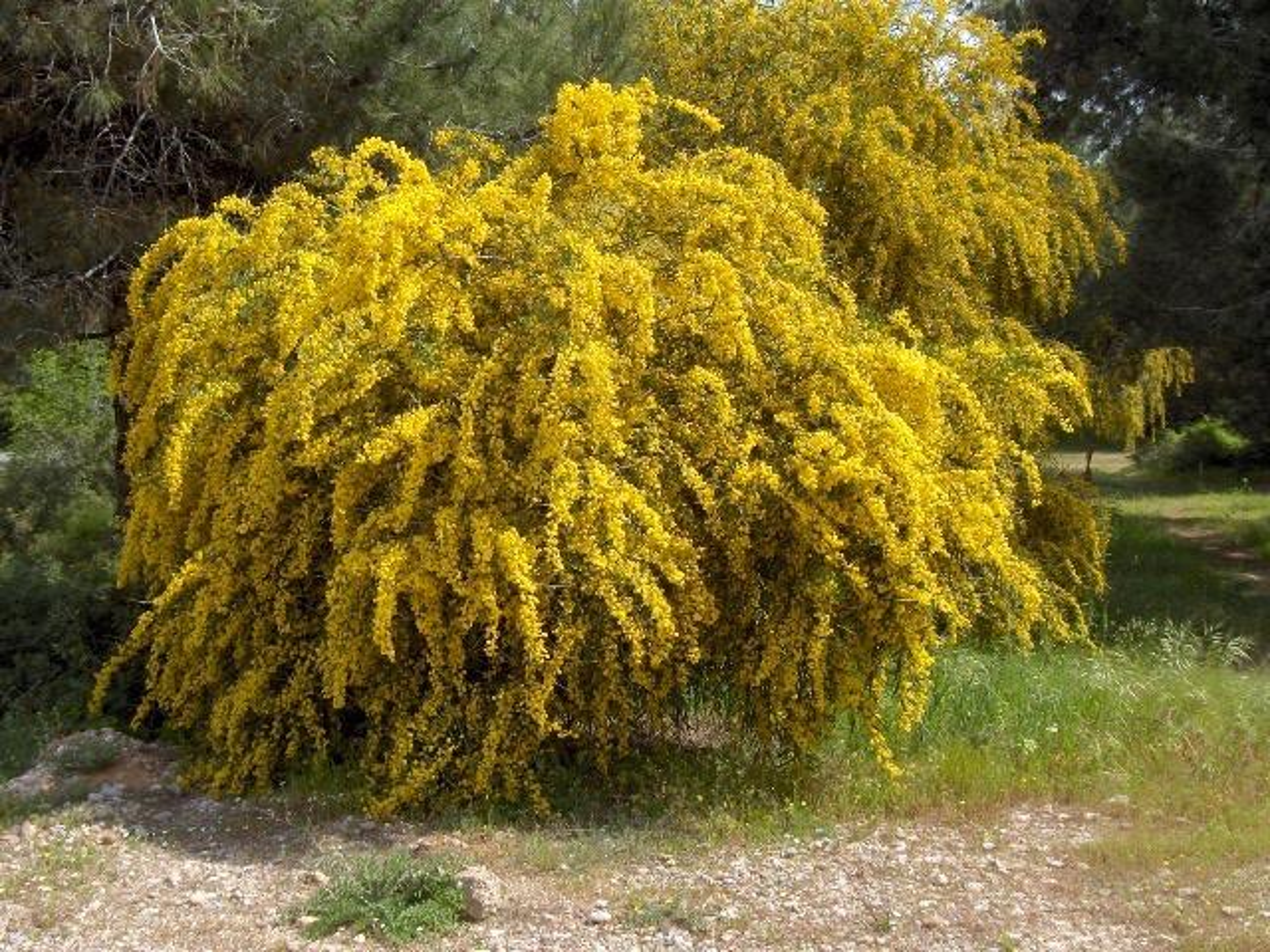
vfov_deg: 32.9
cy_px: 476
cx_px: 635
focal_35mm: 44
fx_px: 1614
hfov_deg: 42.9
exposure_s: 1/365
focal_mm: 9
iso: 100
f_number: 5
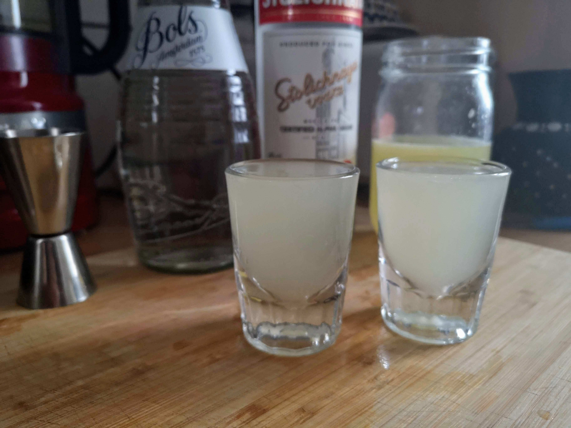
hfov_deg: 65.3
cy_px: 214
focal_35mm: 27
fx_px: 445
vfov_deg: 51.4
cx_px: 286
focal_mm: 5.58
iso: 400
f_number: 1.8
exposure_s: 1/33.3
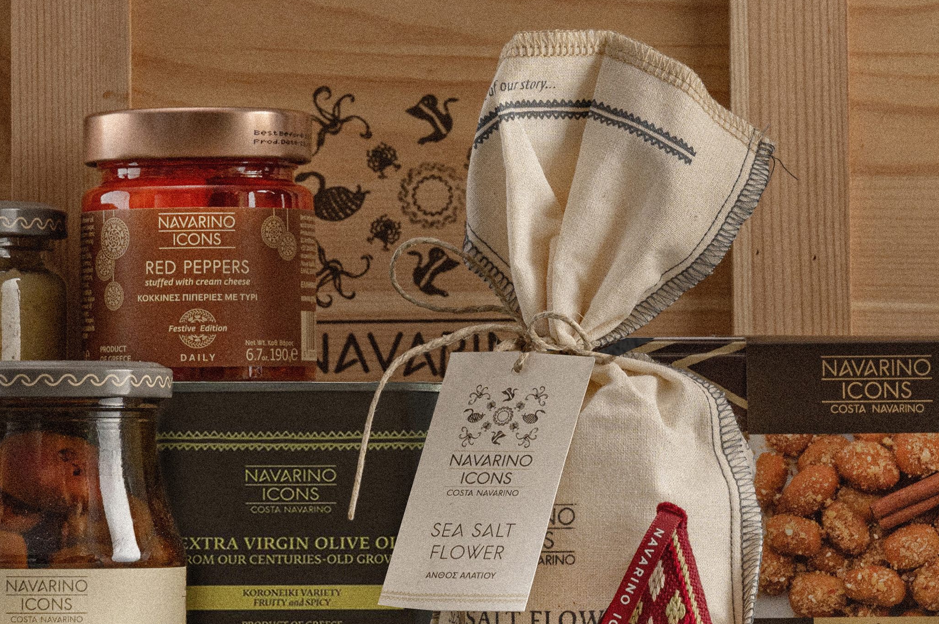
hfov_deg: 13.1
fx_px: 4092
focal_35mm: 157
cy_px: 68
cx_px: 506
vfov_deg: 8.7
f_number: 7.1
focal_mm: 53
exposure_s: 1/200
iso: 400
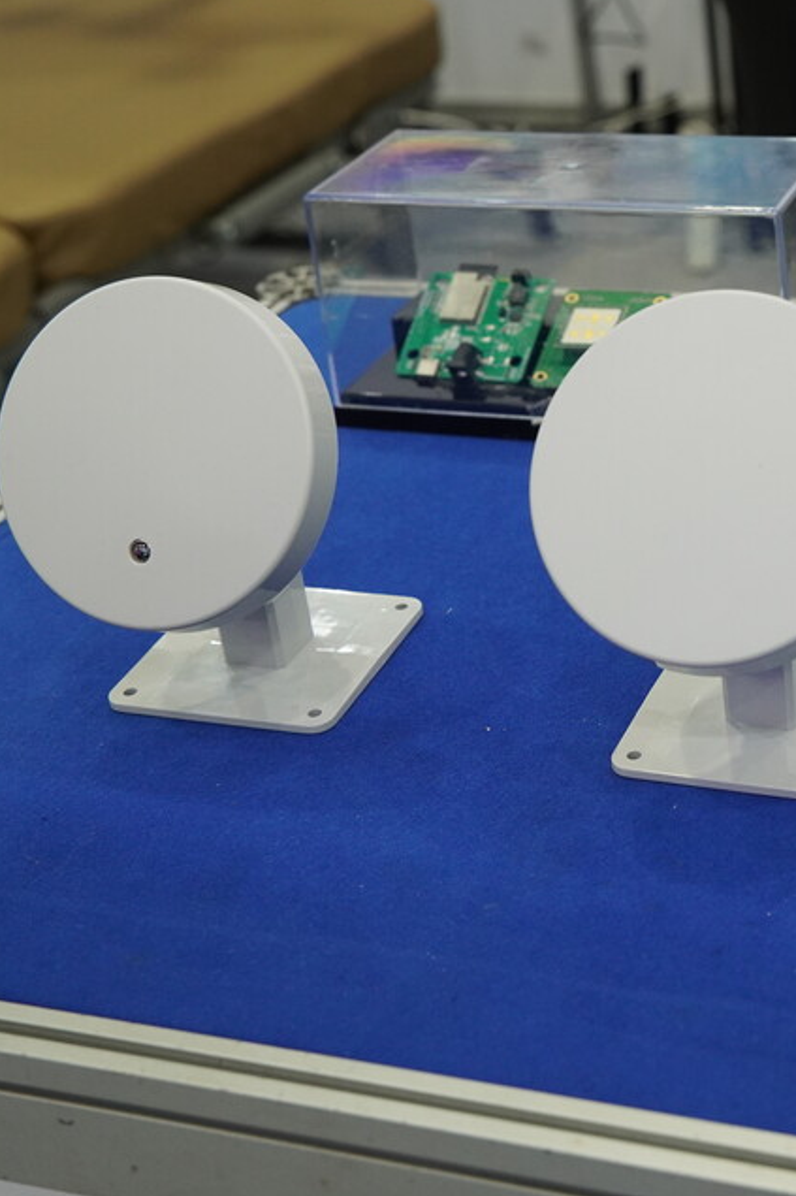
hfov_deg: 22.2
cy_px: 595
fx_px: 1958
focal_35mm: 59
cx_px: 773
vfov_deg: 33.9
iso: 1000
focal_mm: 26
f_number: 4
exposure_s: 1/160
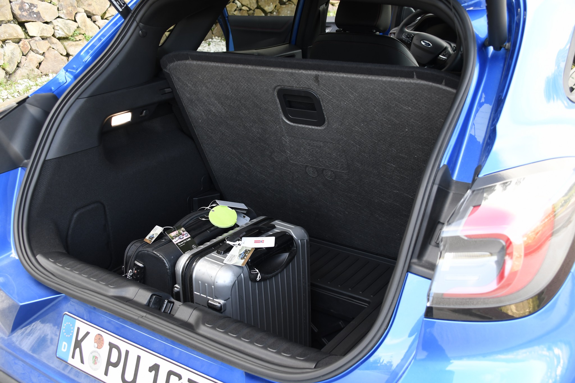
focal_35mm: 39
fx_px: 623
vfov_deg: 34.2
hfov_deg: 49.6
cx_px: 288
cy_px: 192
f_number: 5
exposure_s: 1/100
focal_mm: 26
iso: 500
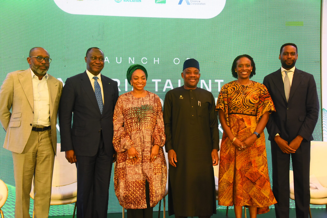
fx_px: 436
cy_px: 109
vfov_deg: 28.1
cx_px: 164
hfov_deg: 41.1
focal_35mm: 48
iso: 3200
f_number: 7.1
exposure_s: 1/160
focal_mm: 48
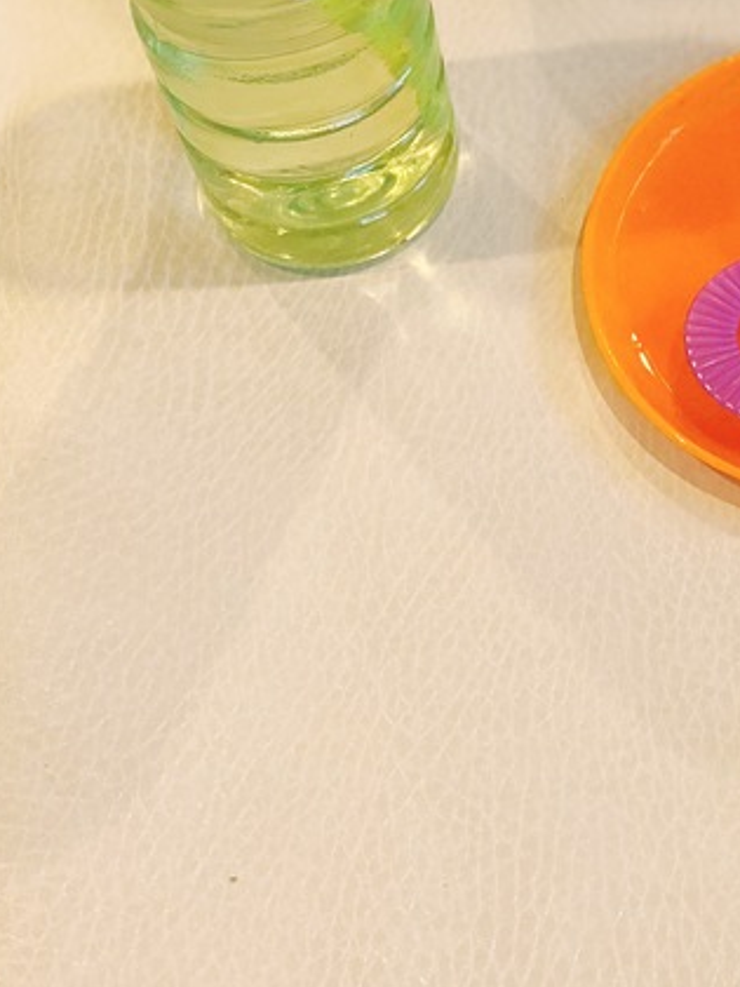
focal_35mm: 66
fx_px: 1881
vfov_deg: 28.4
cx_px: 796
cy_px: 116
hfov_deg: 21.2
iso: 160
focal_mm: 4.25
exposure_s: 1/60
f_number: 1.8
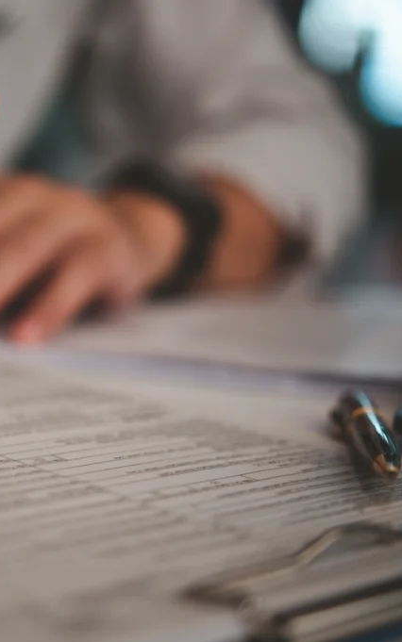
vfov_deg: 22.6
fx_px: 1612
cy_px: 321
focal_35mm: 92
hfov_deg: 14.1
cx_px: 26
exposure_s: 1/100
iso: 160
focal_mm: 60
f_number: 3
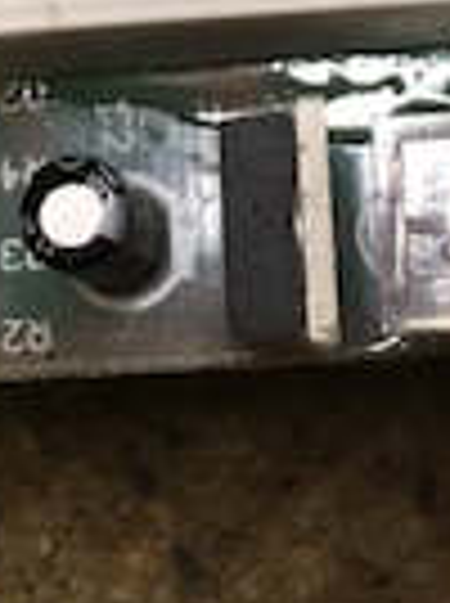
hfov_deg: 10.6
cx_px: 256
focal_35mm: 139
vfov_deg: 12.7
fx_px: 2417
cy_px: -558
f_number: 2.2
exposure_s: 1/33
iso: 80
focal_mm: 4.15
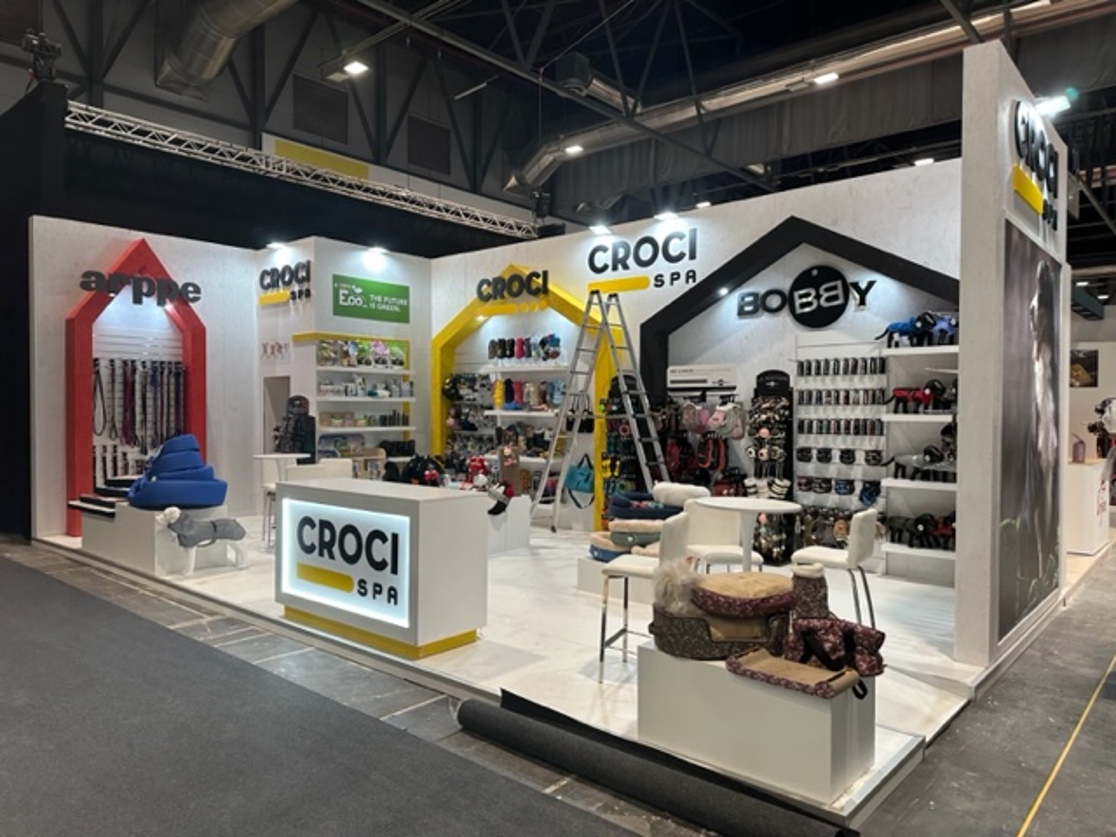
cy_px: 418
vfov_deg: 56.8
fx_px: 774
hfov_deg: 71.6
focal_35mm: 24
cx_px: 558
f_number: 1.78
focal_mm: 6.86
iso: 125
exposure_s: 1/100
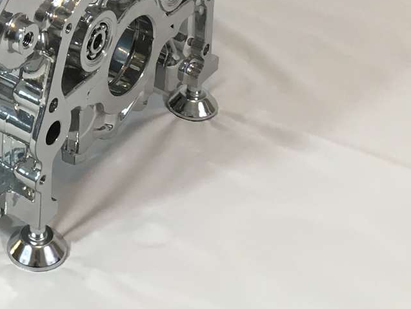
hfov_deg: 20.6
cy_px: -92
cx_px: -28
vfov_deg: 15.5
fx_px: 1081
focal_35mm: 91
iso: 40
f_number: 2.2
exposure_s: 1/33
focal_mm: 4.15
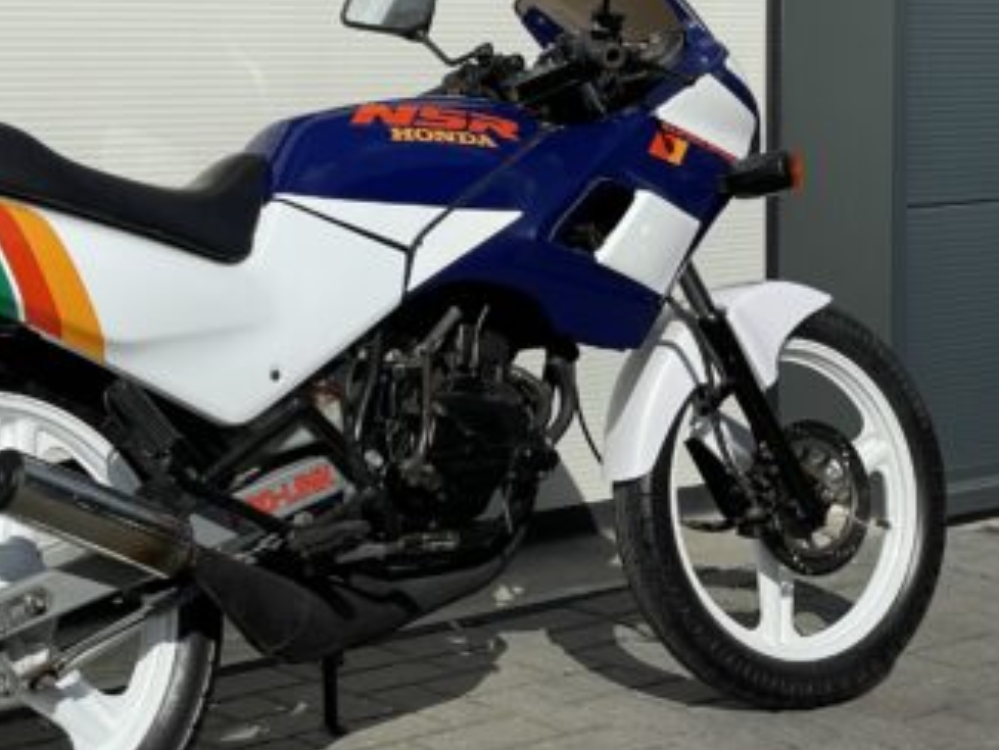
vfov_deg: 17.4
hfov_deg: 22.8
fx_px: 2455
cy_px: 294
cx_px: 277
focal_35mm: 85
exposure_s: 1/4348
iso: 25
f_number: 2
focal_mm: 6
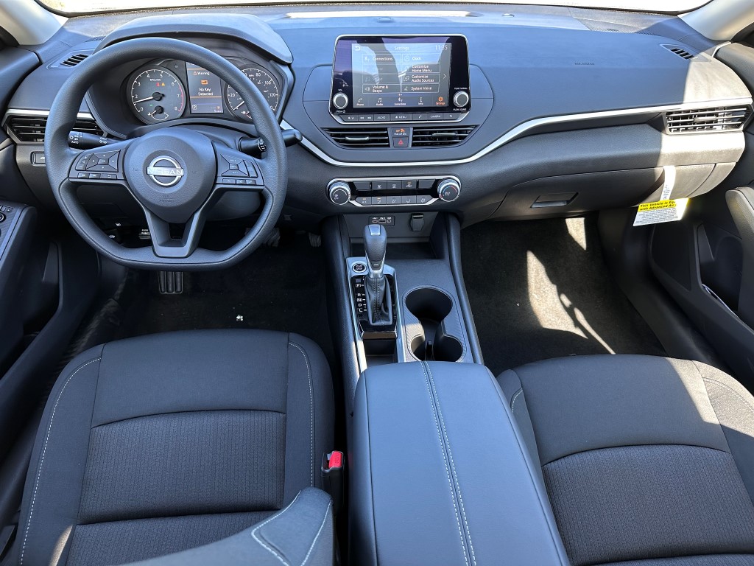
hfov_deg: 71.6
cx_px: 377
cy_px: 283
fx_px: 523
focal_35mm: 24
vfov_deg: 56.8
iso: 160
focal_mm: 6.86
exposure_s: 1/121
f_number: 1.78
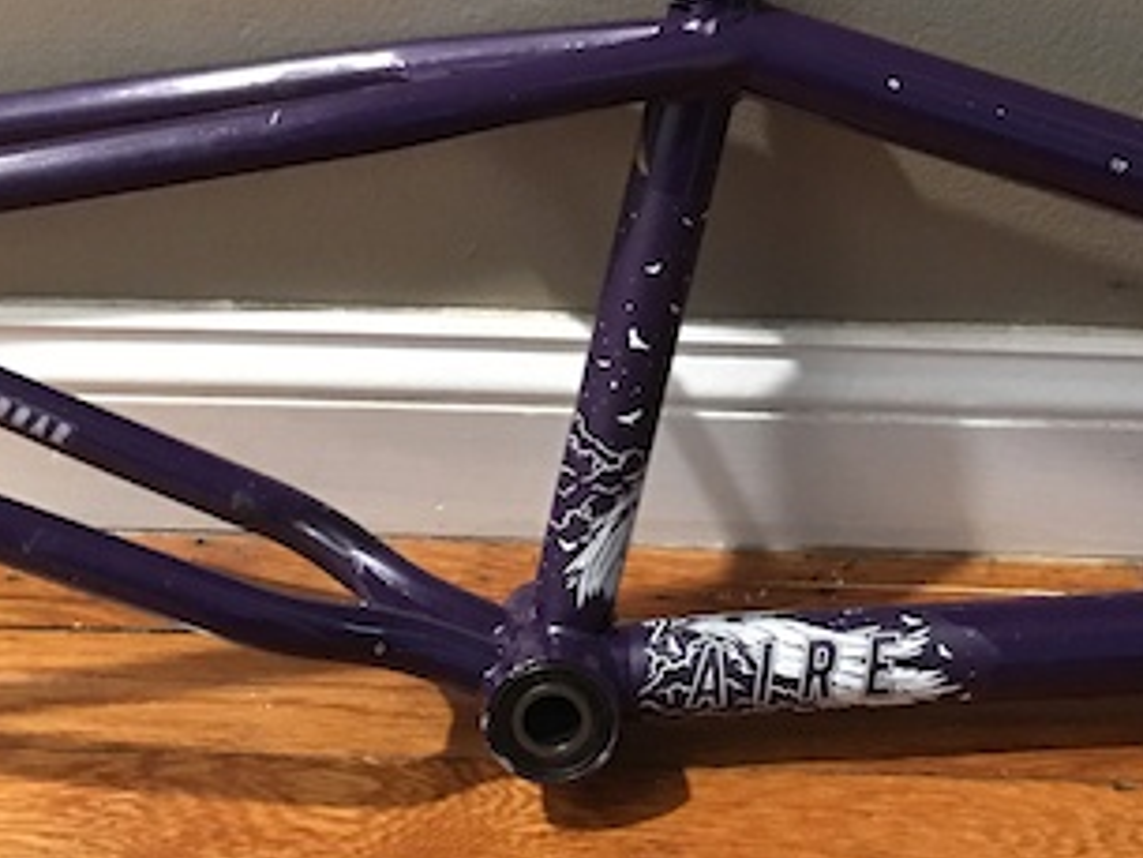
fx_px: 2510
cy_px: 244
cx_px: 806
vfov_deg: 19.3
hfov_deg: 25.4
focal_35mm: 76
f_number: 2.2
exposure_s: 1/4
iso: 125
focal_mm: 4.15
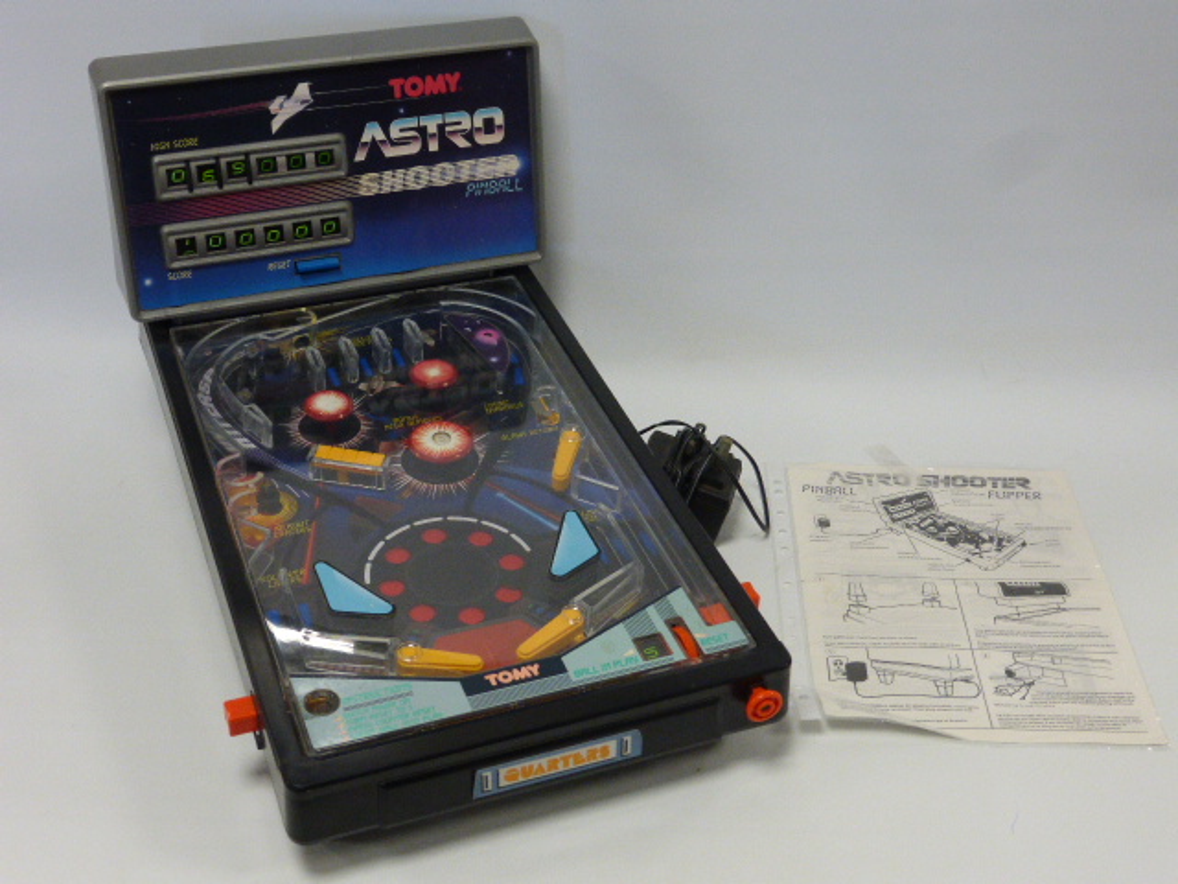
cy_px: 442
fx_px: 1565
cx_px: 589
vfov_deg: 31.5
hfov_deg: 41.2
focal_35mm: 46
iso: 400
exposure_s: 1/30
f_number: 4.1
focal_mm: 7.9
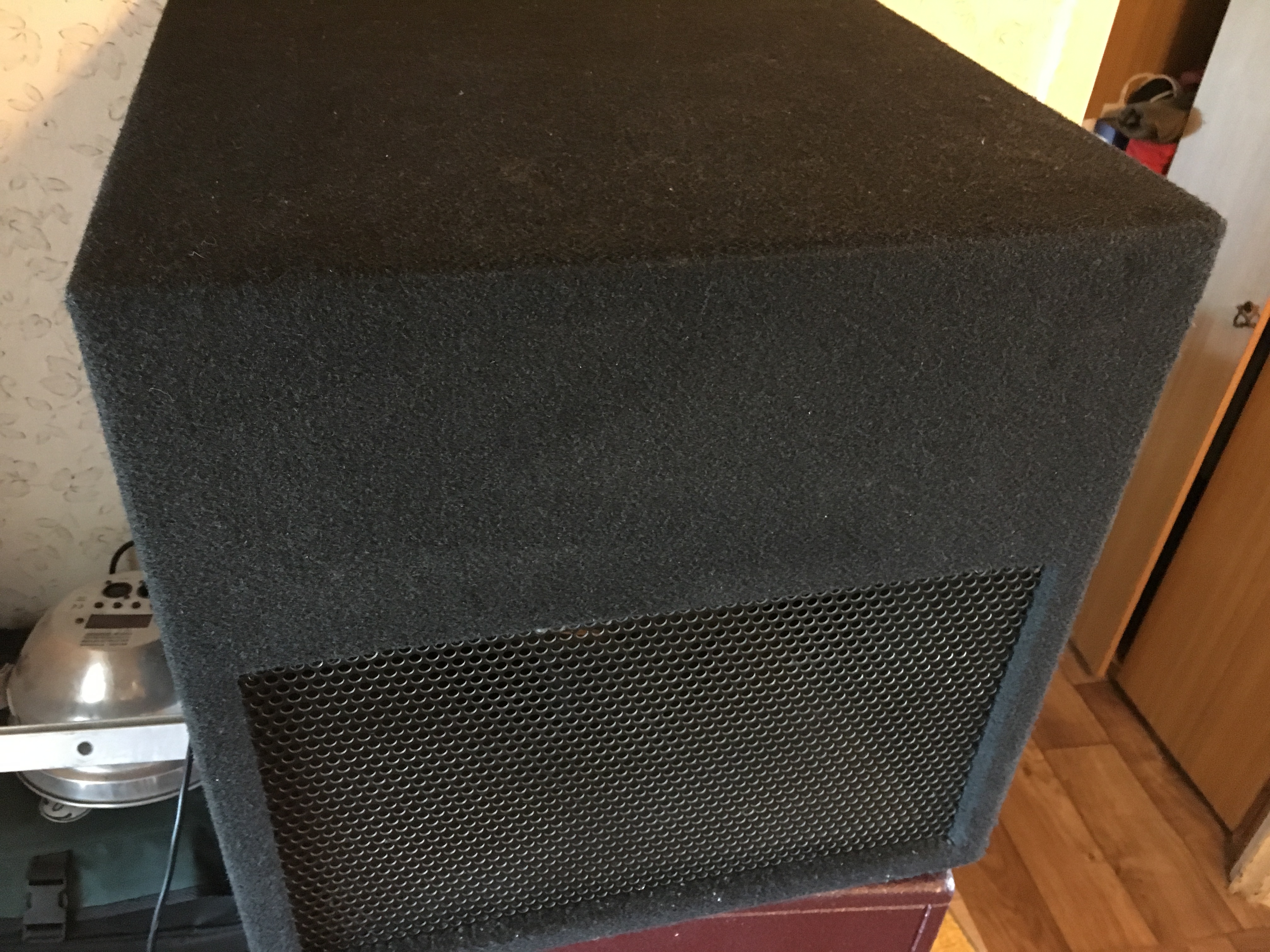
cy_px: 476
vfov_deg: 48.2
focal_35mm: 29
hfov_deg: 61.7
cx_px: 635
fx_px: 1064
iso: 500
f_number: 2.2
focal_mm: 4.15
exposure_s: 1/17
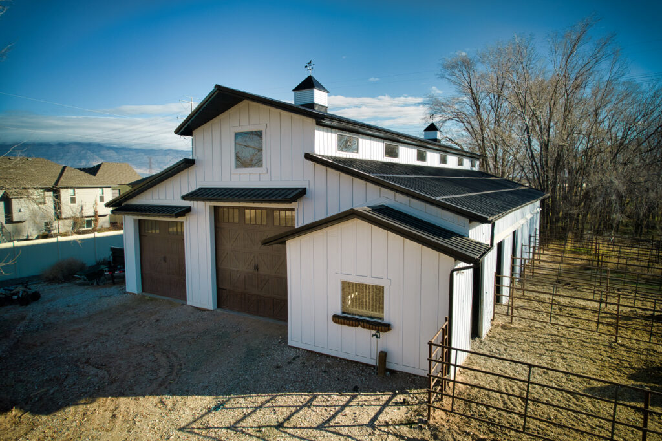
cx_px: 331
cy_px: 220
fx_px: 404
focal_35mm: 22
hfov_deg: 78.6
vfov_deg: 57.2
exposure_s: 1/100
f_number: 2.8
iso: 100
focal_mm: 8.38
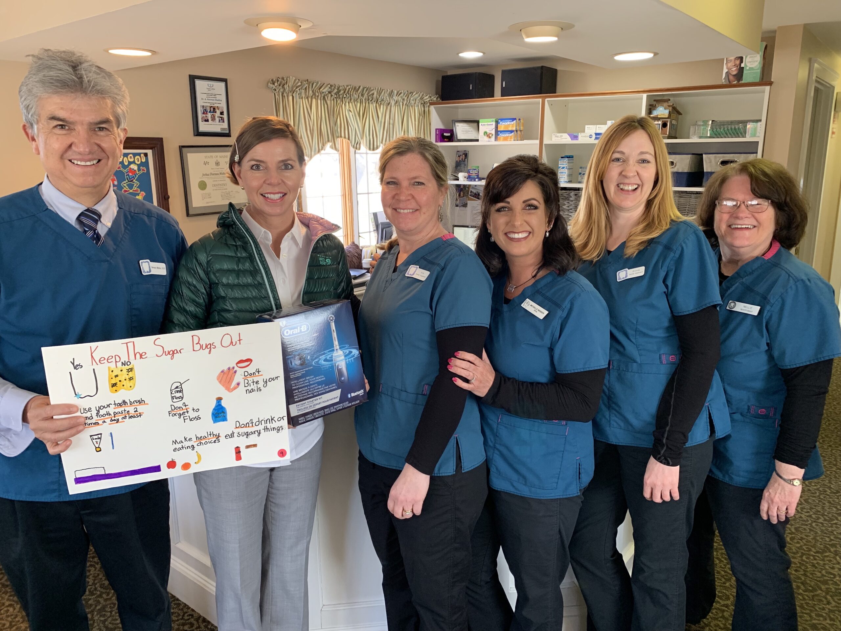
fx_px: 632
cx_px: 420
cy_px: 316
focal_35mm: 26
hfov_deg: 67.3
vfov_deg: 53.1
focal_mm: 4.25
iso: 100
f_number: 1.8
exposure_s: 1/60
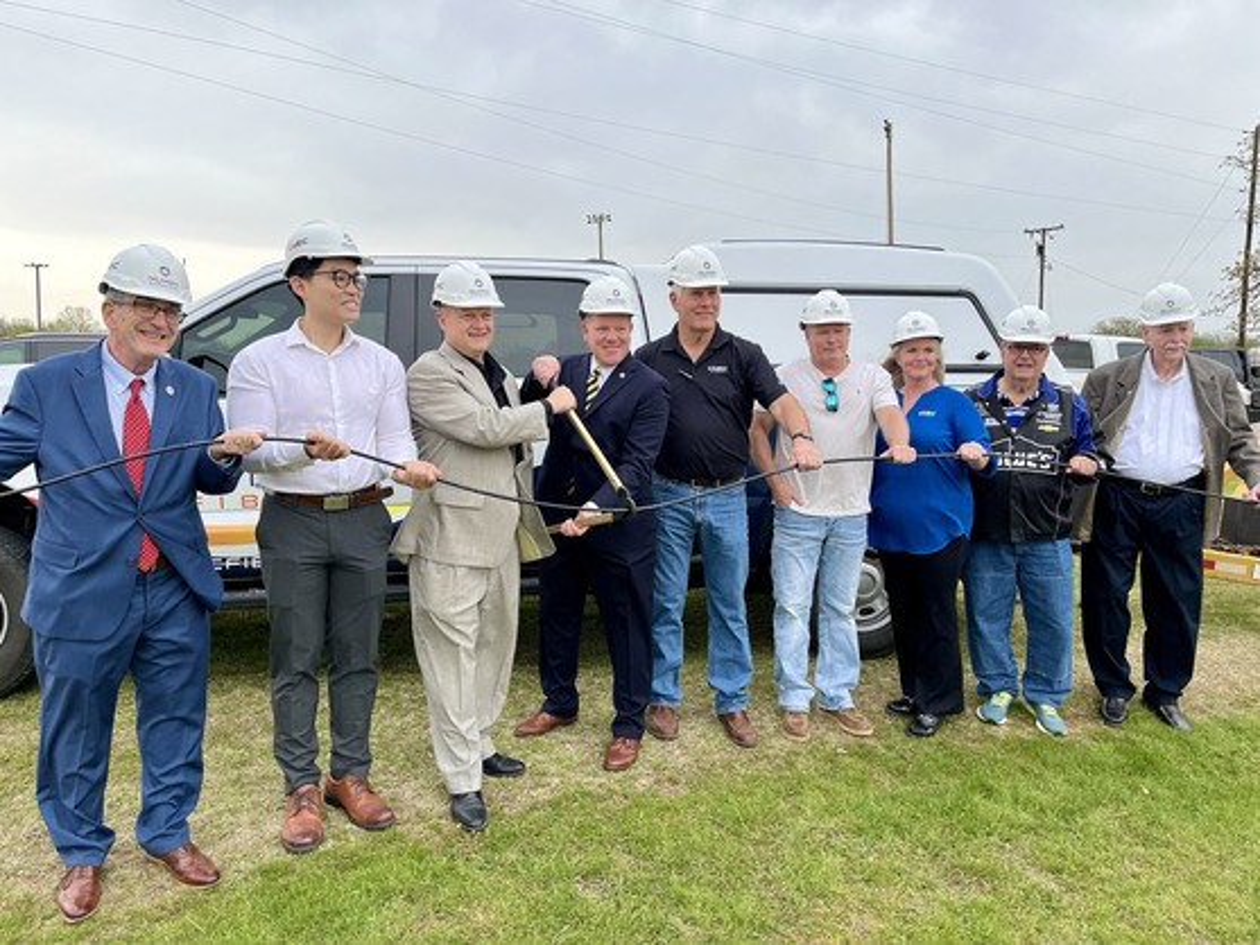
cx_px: 630
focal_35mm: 26
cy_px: 472
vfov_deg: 53.1
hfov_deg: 67.3
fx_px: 947
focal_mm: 5.1
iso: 50
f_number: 1.6
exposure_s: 1/906
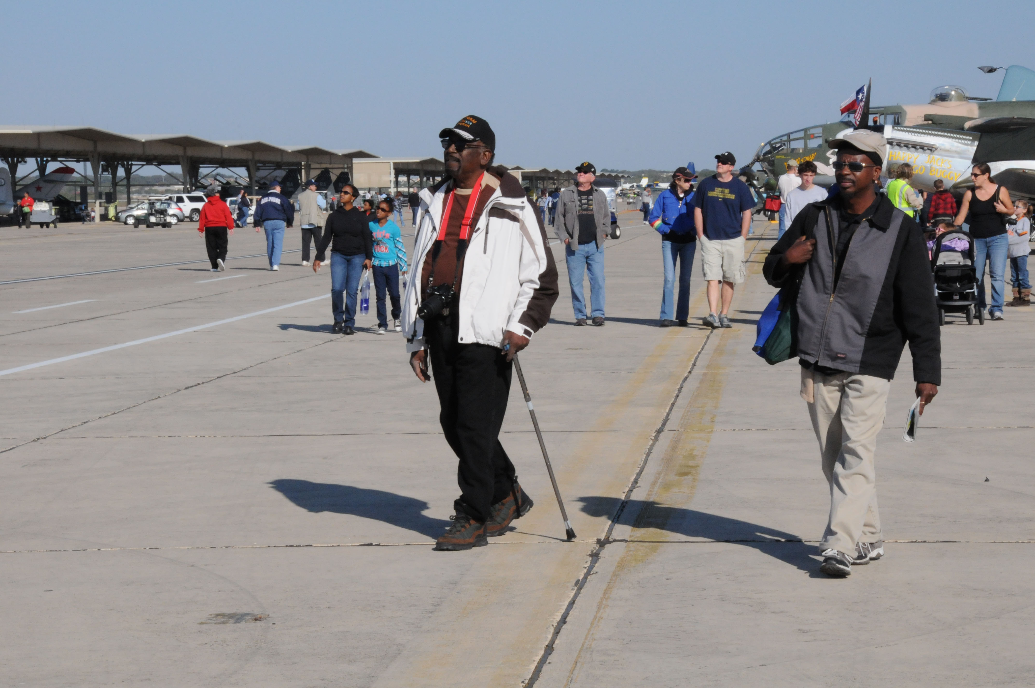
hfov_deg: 19.5
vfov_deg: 13.0
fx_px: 3015
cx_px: 518
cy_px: 344
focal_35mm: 105
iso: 1250
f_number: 32
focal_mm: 70
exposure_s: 1/400
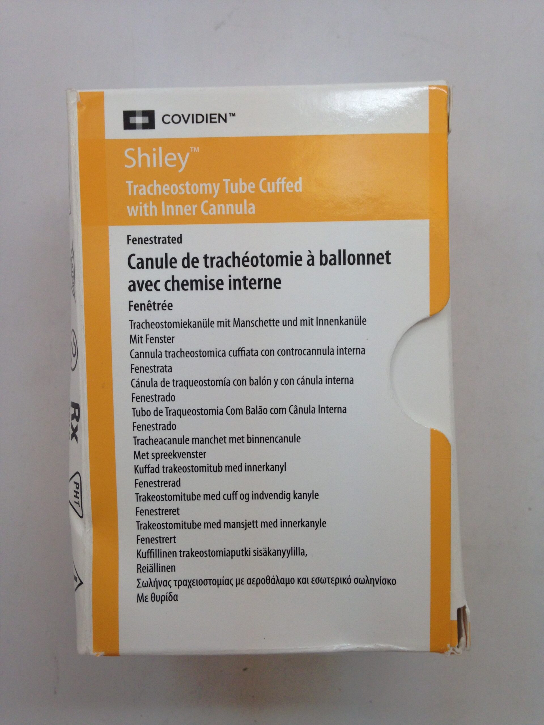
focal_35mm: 33
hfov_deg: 42.9
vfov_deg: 55.4
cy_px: 362
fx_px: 691
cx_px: 272
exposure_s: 1/120
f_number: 2.4
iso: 80
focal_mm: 4.12
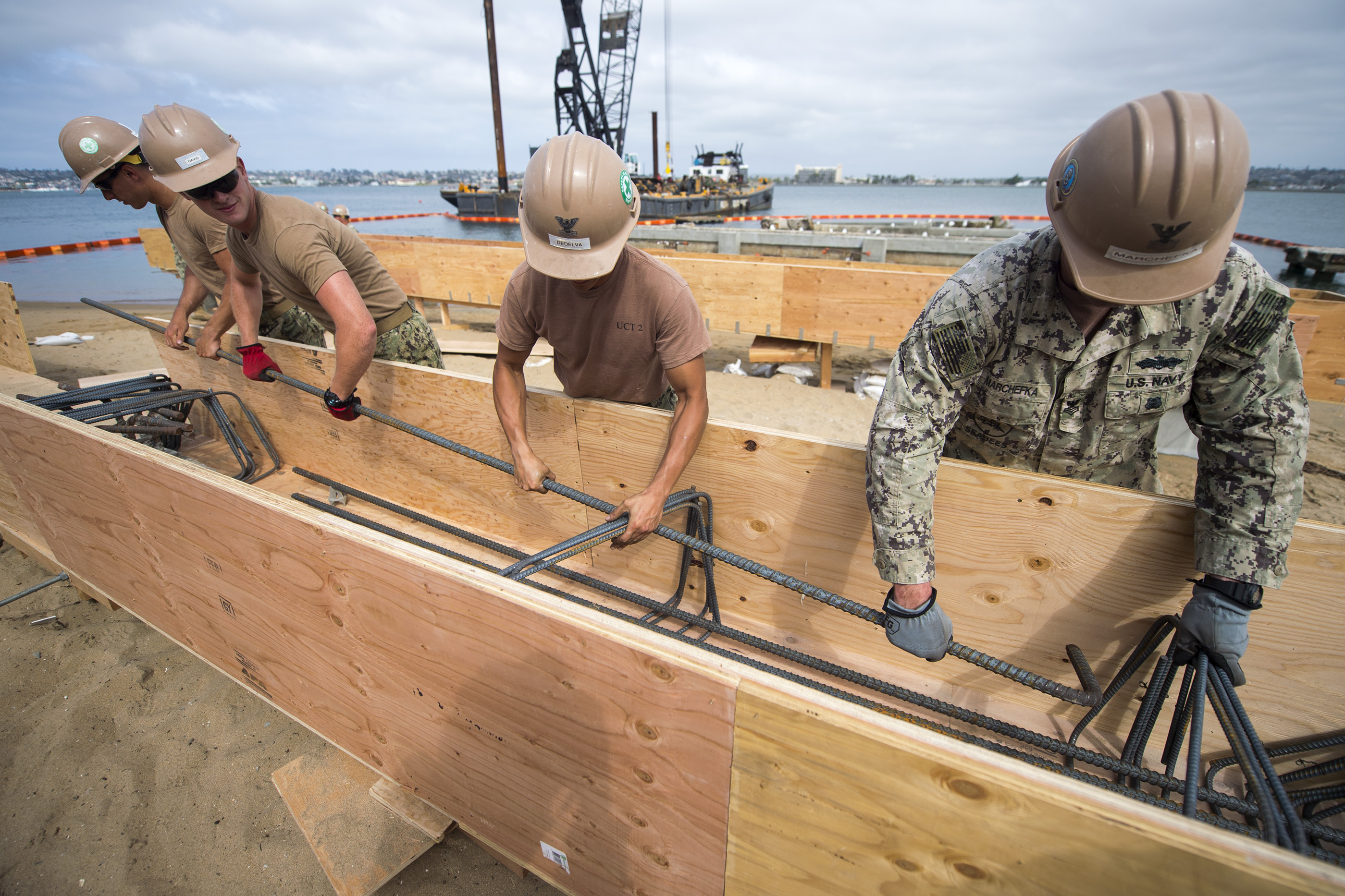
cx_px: 685
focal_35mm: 15
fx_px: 560
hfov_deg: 100.4
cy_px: 429
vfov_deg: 77.3
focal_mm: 14
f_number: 22
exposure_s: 1/5000
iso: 100
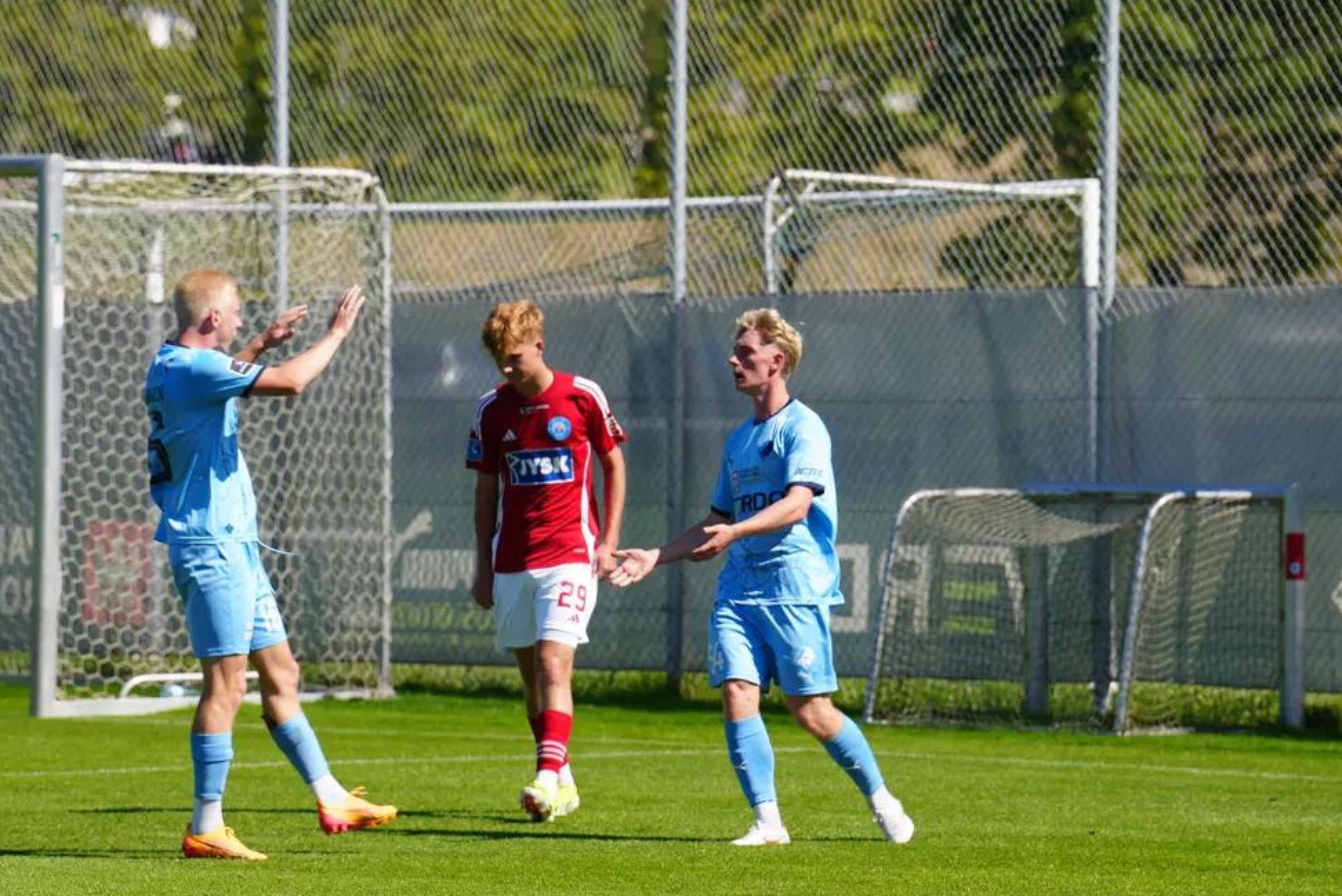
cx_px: 701
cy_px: 527
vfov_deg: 5.6
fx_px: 9211
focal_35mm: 247
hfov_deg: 8.3
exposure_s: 1/320
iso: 80
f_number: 5.6
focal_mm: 200
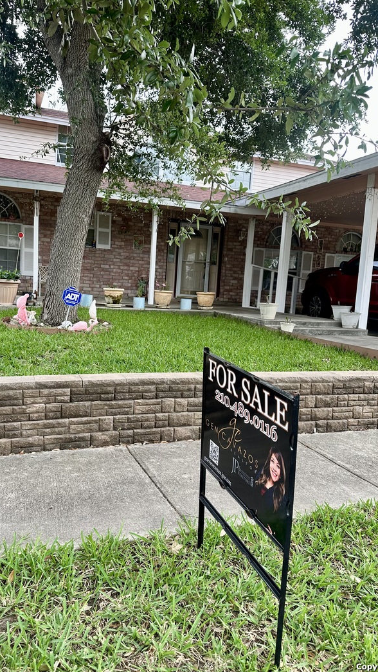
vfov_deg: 69.9
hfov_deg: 42.8
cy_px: 335
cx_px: 164
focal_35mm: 27
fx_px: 481
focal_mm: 6.86
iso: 80
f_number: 1.78
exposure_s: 1/555
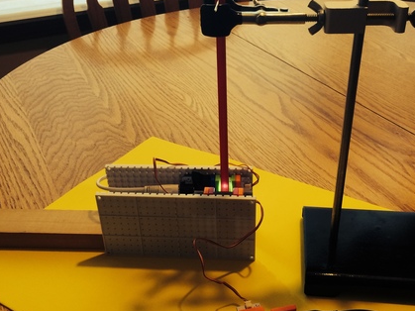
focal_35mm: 43
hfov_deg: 43.8
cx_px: 227
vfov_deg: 33.6
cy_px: 152
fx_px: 515
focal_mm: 4.12
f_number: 2.2
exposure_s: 1/40
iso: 40
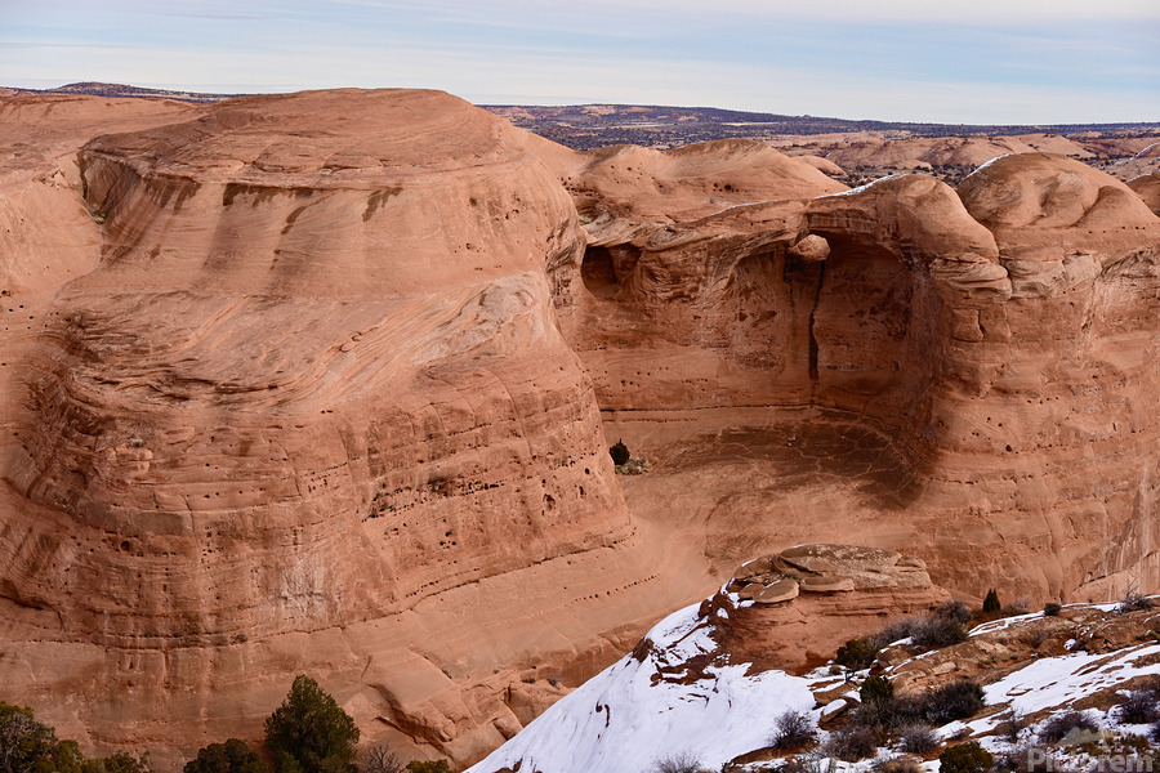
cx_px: 580
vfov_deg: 22.3
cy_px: 386
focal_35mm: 61
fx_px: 1965
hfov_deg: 32.9
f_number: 6
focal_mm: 61
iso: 125
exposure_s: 1/125
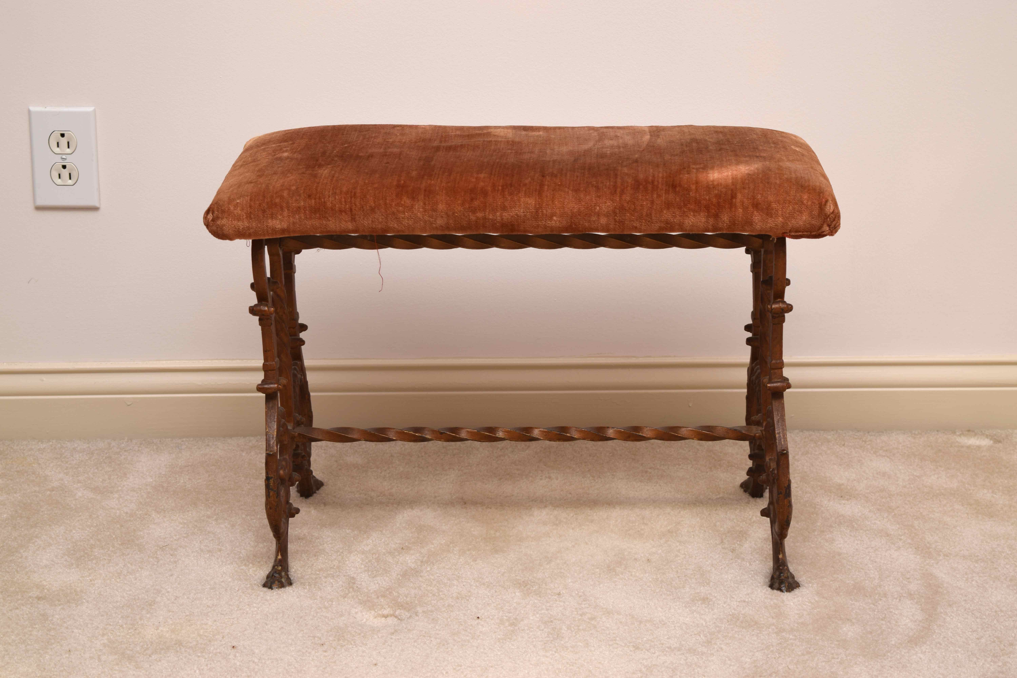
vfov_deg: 18.2
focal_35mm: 75
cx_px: 508
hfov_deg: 27.0
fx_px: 2119
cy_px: 339
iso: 100
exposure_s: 1/60
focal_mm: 50
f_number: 5.6
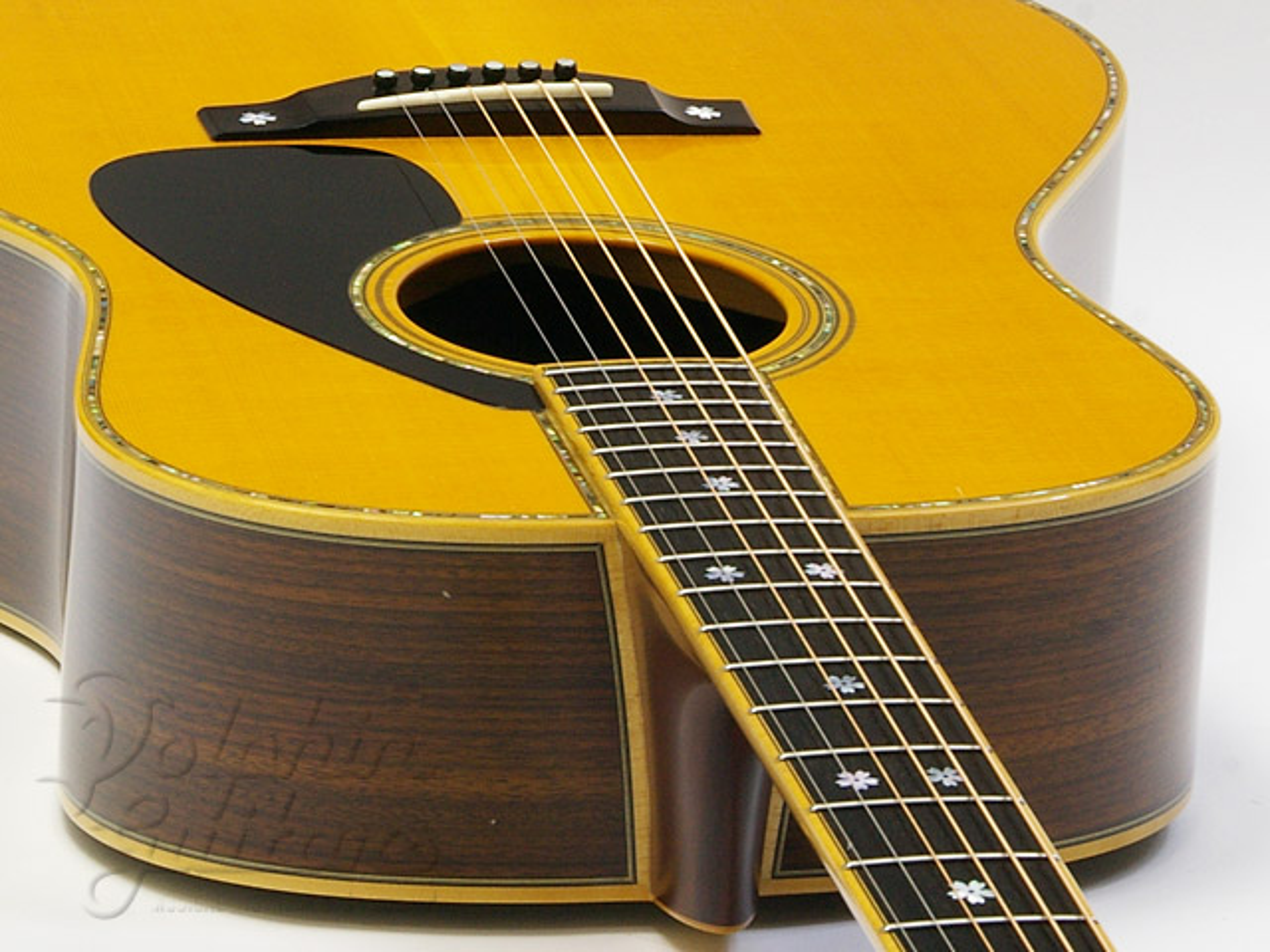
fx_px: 2898
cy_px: 476
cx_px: 635
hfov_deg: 24.7
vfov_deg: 18.7
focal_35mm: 79
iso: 400
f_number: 19
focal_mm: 53
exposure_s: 1
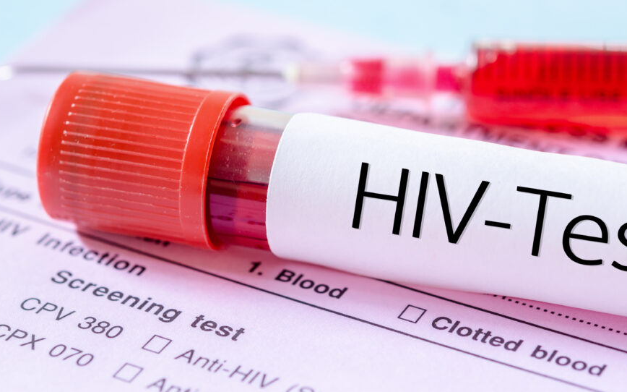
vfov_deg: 12.1
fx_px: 1845
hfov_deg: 19.3
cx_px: 359
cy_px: 210
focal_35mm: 108
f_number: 6.3
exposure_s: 1/8
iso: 160
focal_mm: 60
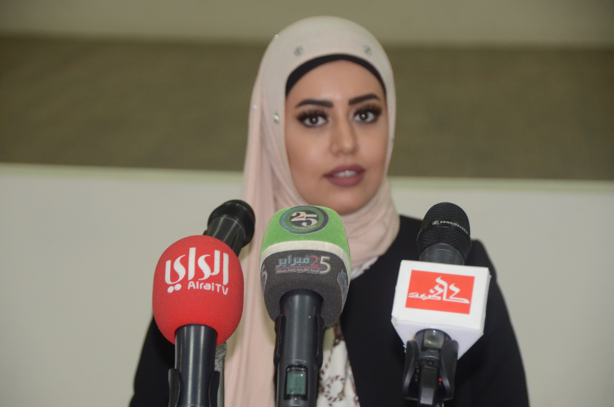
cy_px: 204
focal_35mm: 158
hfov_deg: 13.1
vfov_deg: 8.7
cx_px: 307
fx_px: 2681
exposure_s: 1/60
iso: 1000
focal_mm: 105
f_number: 5.6
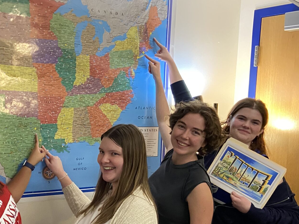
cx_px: 62
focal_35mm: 53
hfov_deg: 35.1
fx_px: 458
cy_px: 145
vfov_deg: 27.4
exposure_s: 1/60
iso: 400
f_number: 1.8
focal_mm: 4.25
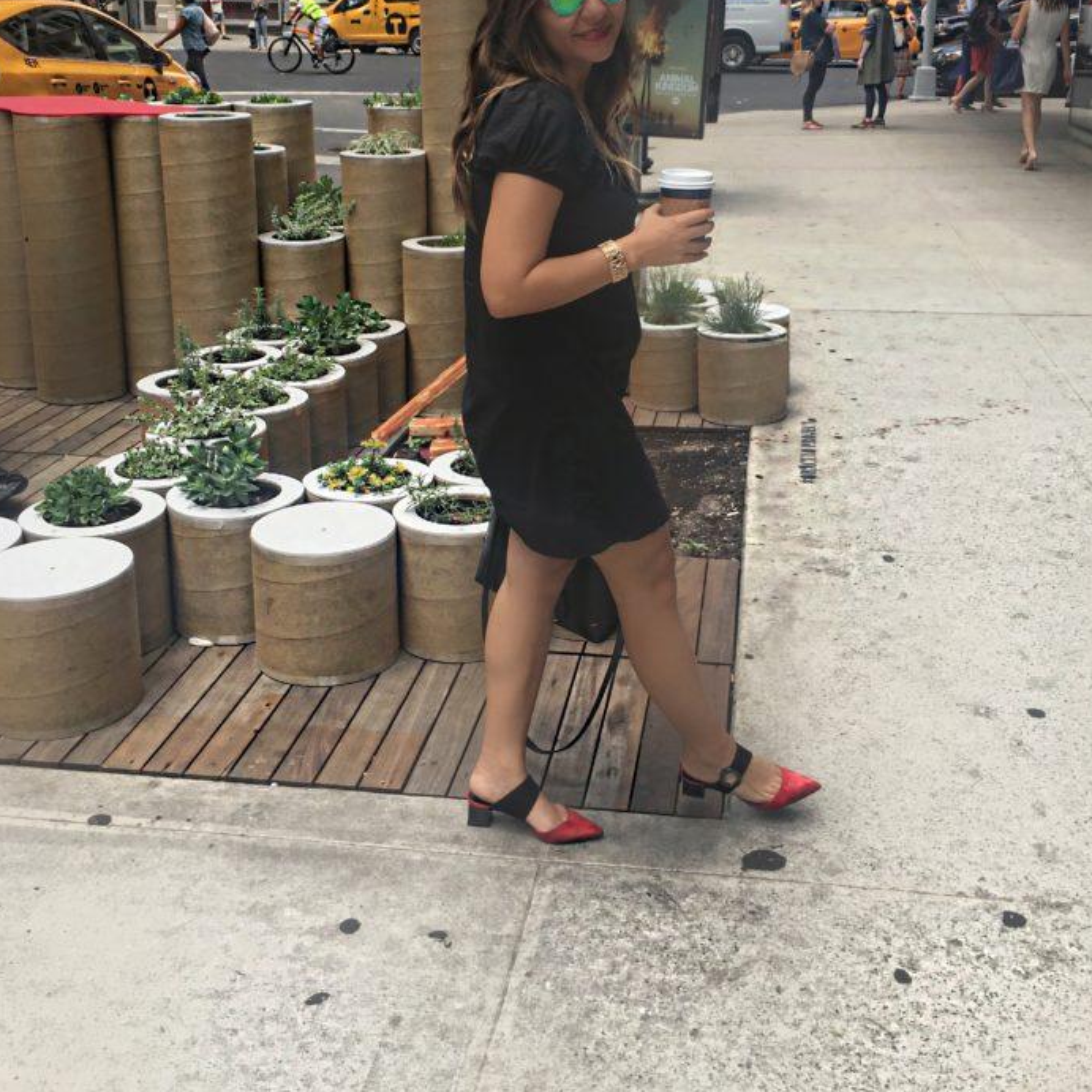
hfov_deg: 43.8
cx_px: 577
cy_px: 362
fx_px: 1356
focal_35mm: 38
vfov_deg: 43.2
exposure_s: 1/427
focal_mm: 4.15
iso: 25
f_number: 2.2
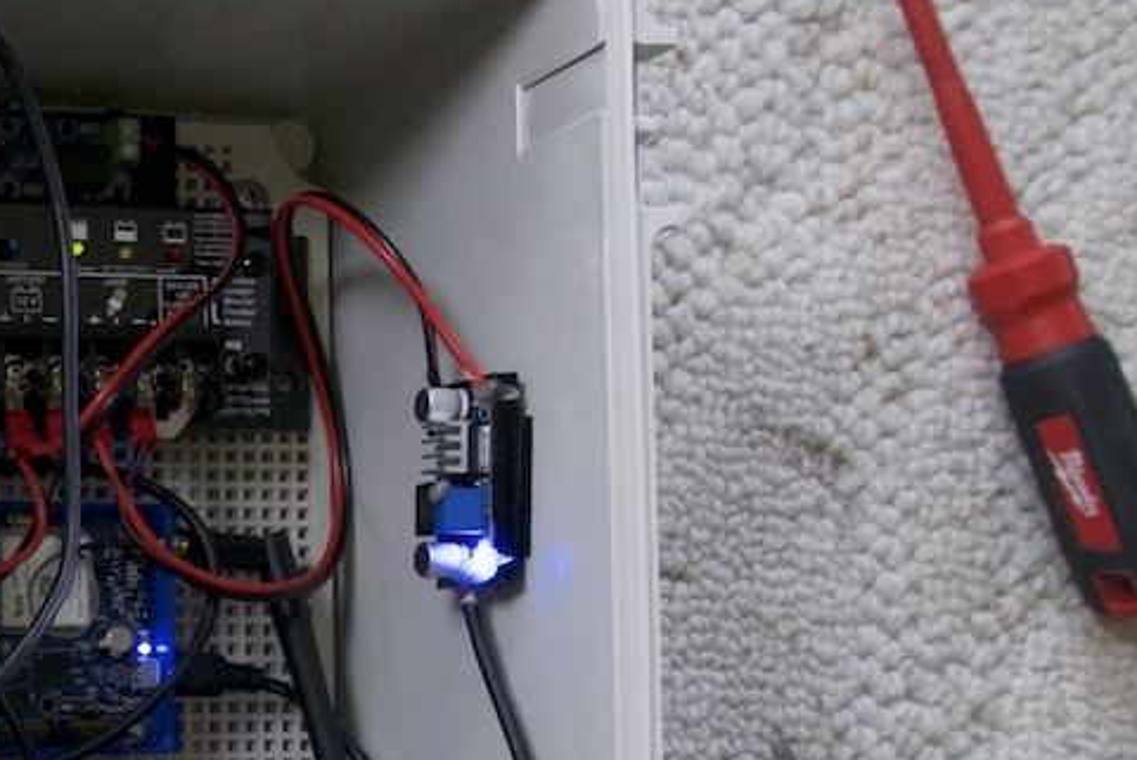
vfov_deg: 20.8
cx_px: -298
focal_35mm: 64
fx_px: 2023
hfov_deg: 27.0
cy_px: 684
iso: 1250
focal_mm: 10.9
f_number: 5
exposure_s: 1/60
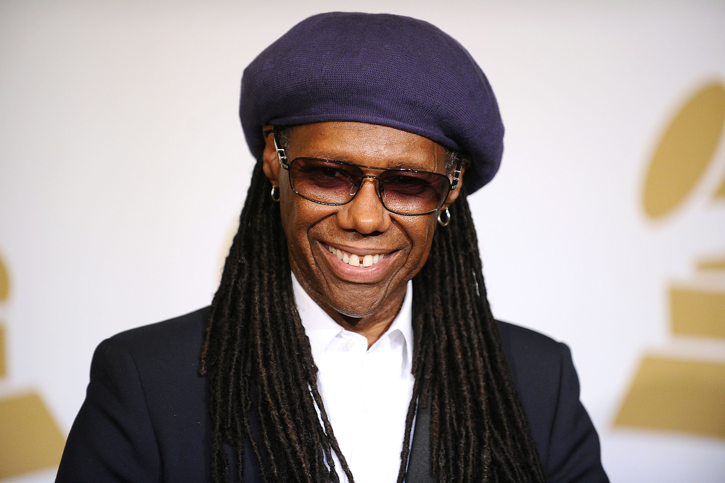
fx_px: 4026
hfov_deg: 10.3
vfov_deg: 6.9
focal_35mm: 200
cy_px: 242
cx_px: 362
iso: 4000
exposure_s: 1/400
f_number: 2.8
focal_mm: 200
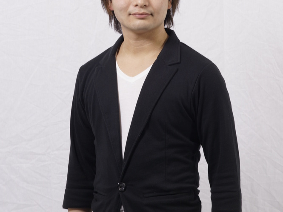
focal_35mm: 217
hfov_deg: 9.1
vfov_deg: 6.8
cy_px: 45
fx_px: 1774
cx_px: 142
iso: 200
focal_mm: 100
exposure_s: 1/60
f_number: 9
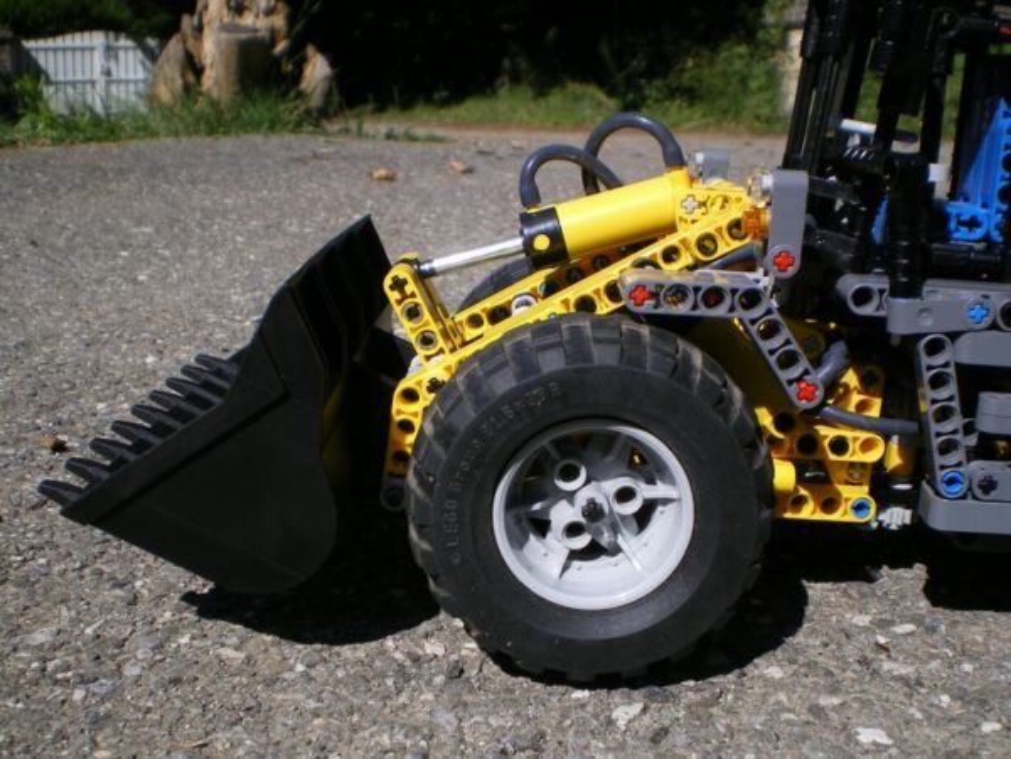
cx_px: 506
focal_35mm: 38
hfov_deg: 49.0
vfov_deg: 37.7
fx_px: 1110
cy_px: 380
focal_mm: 6.3
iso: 64
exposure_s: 1/400
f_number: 4.6
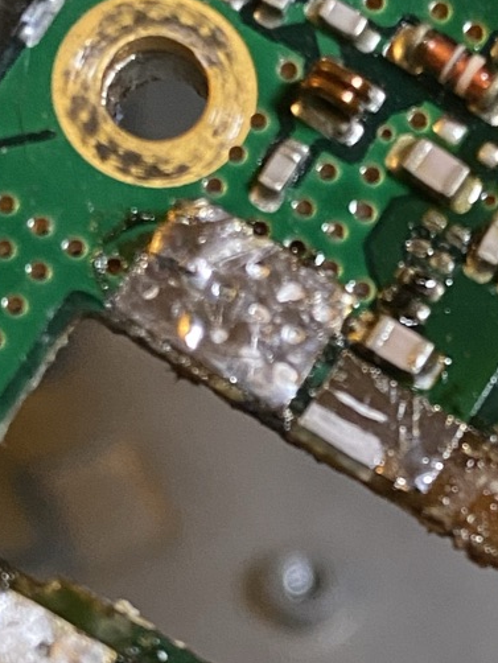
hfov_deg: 13.8
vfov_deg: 18.4
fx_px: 2032
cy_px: 538
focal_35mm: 106
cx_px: 491
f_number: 1.8
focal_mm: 4.25
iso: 200
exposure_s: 1/60
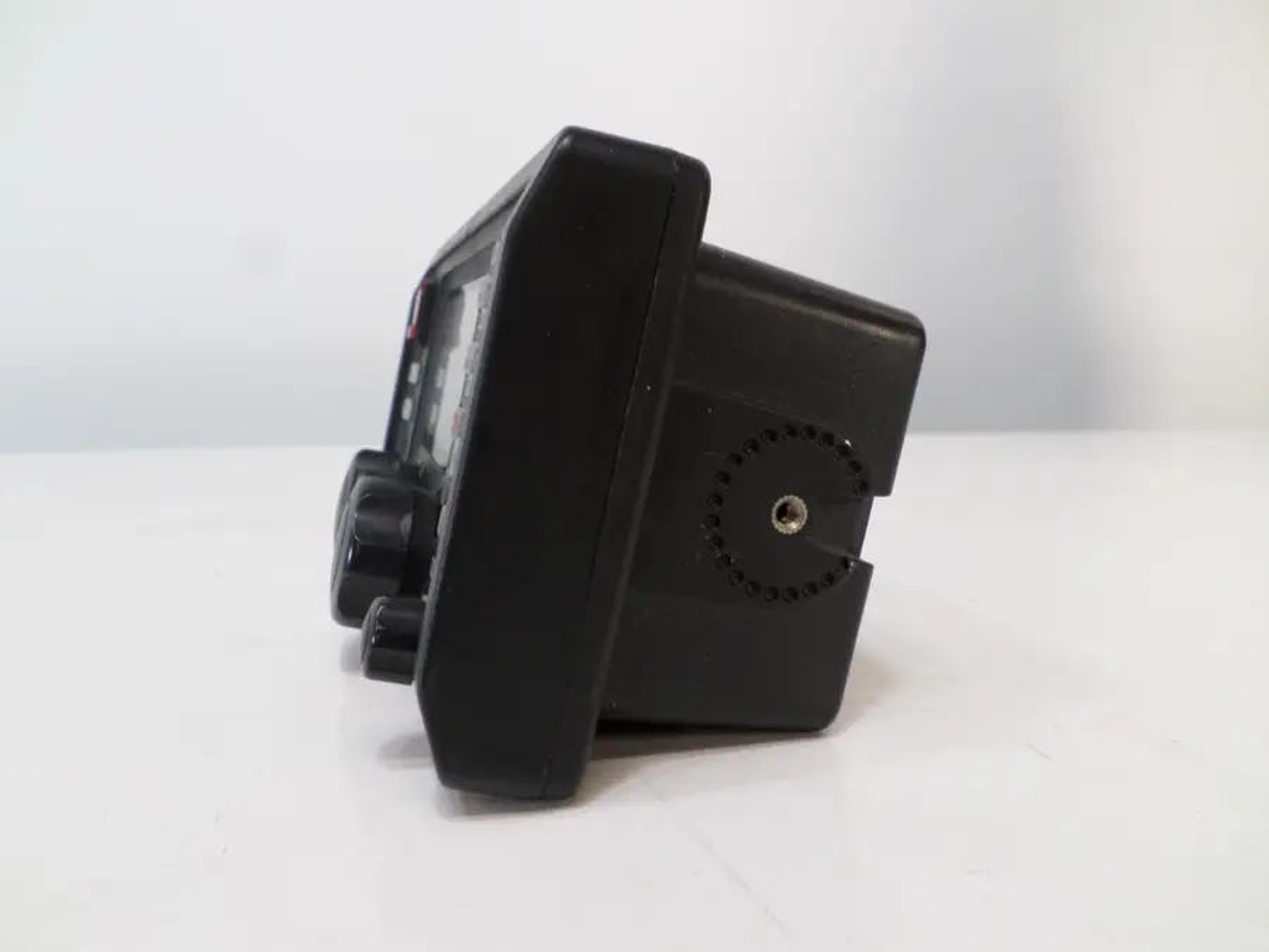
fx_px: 917
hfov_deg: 69.4
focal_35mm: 25
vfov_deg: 54.9
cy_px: 476
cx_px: 634
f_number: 2.5
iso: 80
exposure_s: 1/30
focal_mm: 4.5
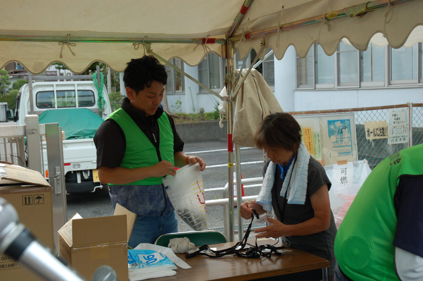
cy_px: 140
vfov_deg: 26.4
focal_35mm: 51
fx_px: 599
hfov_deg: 38.9
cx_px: 212
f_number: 5.6
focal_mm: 34
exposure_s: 1/100
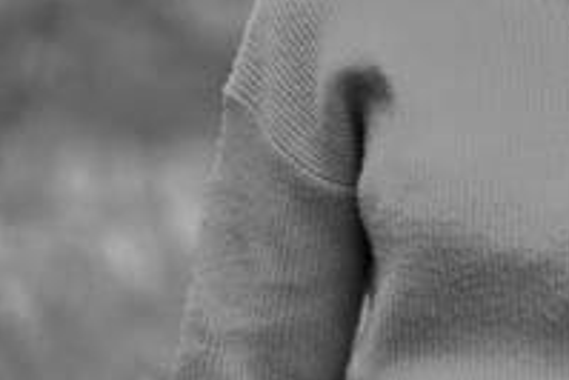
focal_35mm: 307
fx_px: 4856
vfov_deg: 4.5
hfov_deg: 6.6
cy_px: -209
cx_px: 979
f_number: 2
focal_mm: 85
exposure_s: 1/2500
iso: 400
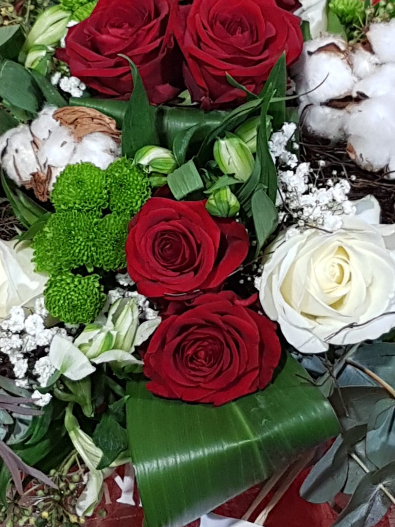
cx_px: 218
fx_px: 791
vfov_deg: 36.3
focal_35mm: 52
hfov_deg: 28.0
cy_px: 165
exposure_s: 1/50
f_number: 1.7
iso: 125
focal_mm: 4.2
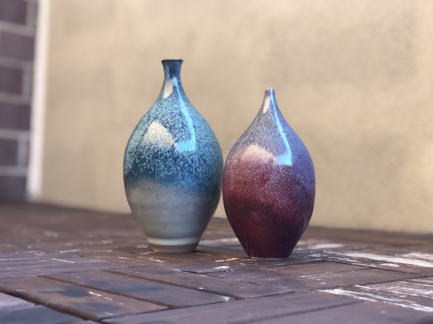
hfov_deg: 36.8
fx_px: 651
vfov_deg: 28.0
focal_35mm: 52
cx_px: 216
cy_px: 162
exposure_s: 1/60
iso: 80
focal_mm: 6
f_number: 2.4
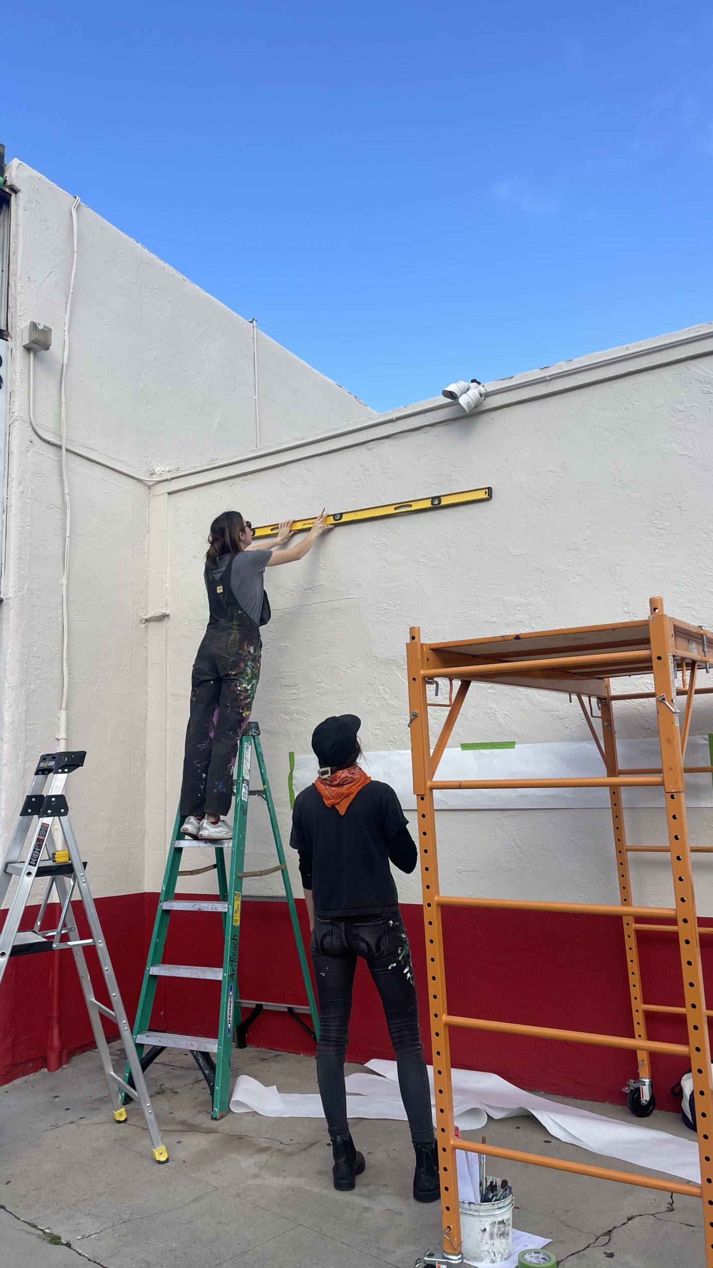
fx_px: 975
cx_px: 270
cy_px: 639
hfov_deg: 39.9
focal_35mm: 29
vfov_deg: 66.1
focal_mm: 4.2
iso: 32
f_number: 1.6
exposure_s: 1/2132
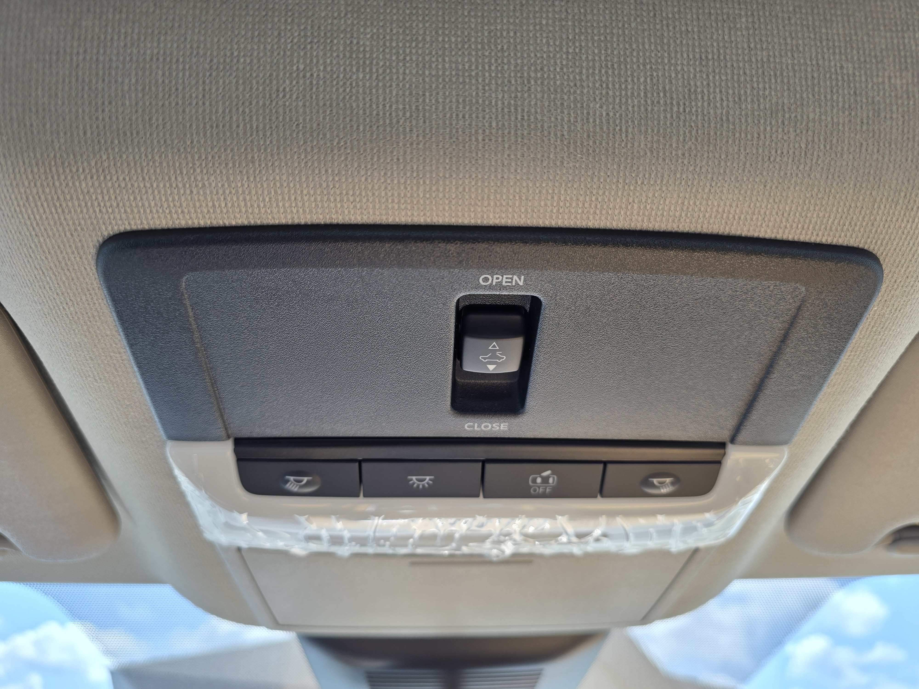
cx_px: 460
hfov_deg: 73.9
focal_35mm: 23
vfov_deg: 58.9
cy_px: 344
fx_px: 611
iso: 20
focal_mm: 6.3
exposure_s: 1/180
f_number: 1.7
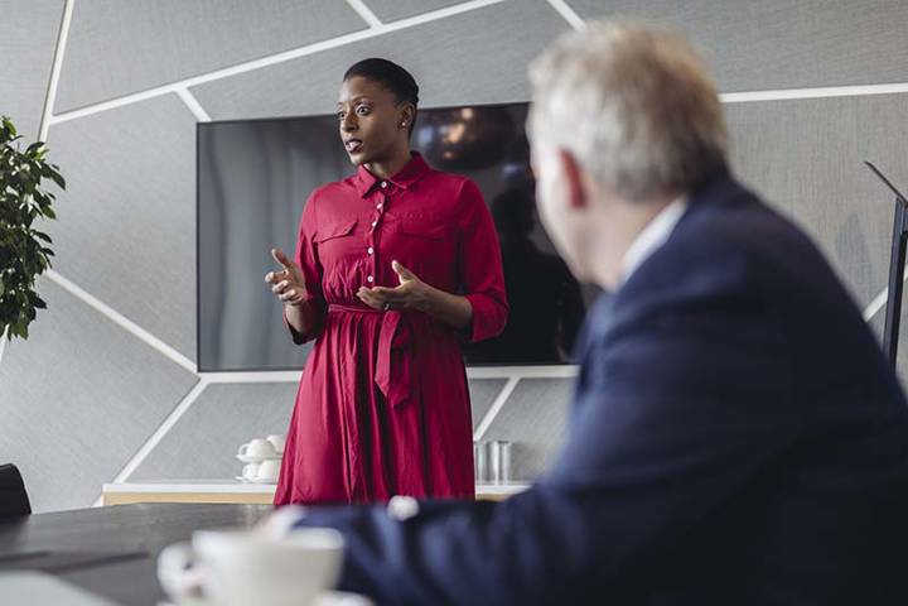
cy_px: 303
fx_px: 1261
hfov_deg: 39.6
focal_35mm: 50
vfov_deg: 27.0
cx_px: 454
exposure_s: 1/100
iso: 200
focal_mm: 50
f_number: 1.8
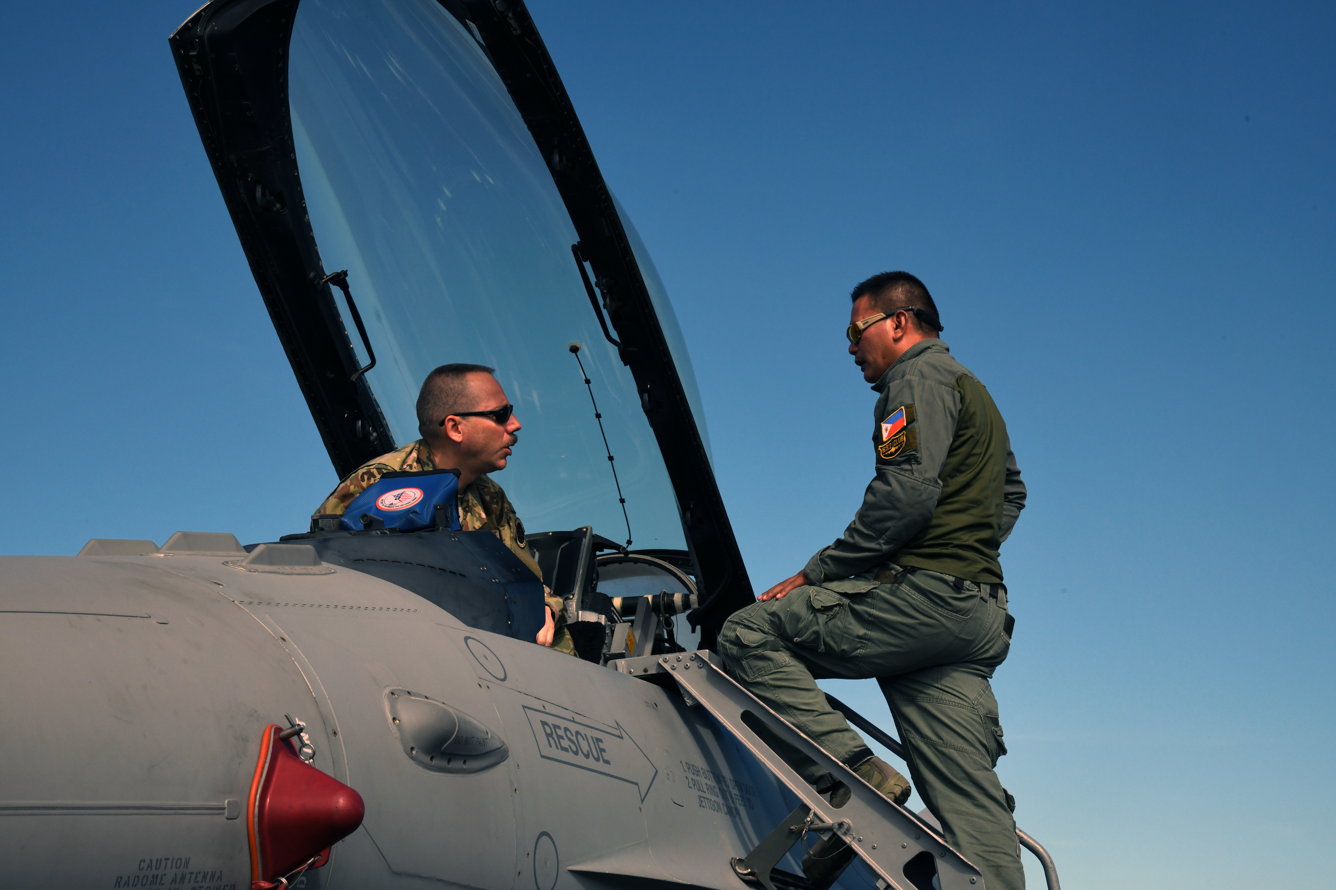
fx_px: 2041
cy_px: 445
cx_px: 668
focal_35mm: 55
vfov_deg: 24.6
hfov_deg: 36.2
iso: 800
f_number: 18
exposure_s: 1/800
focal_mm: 55
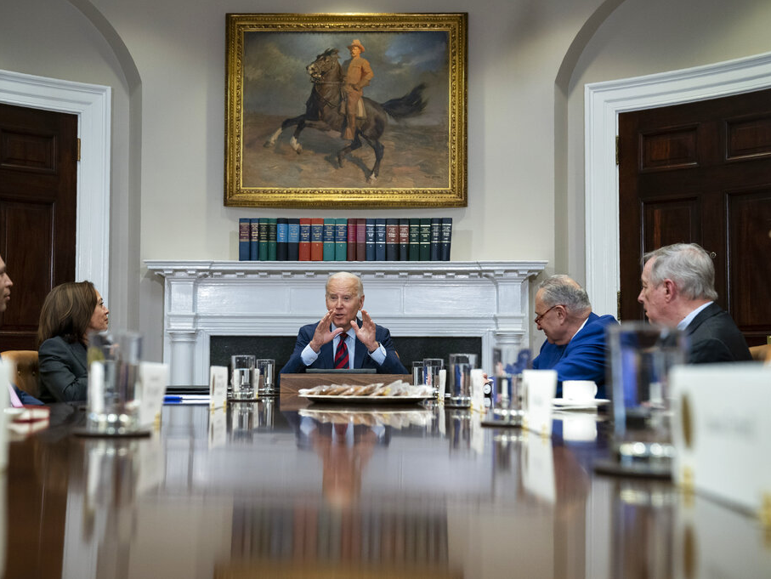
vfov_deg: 28.6
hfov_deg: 37.4
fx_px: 1136
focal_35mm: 51
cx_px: 337
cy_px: 290
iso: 2000
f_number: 3.5
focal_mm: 47
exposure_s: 1/250
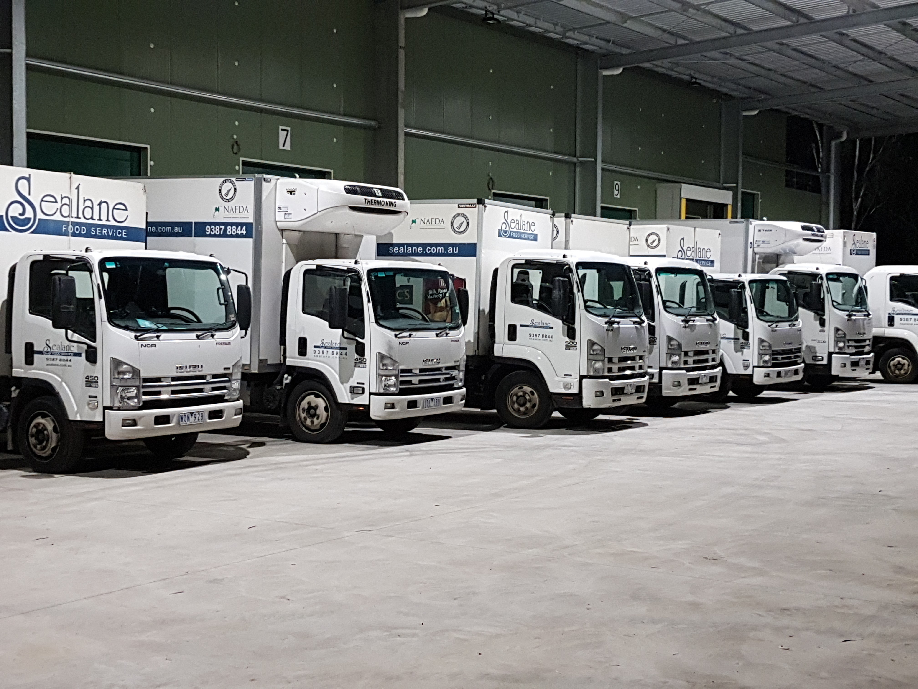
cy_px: 344
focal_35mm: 26
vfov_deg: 53.1
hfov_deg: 67.3
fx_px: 690
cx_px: 459
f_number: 1.7
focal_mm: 4.2
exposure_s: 1/25
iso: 250
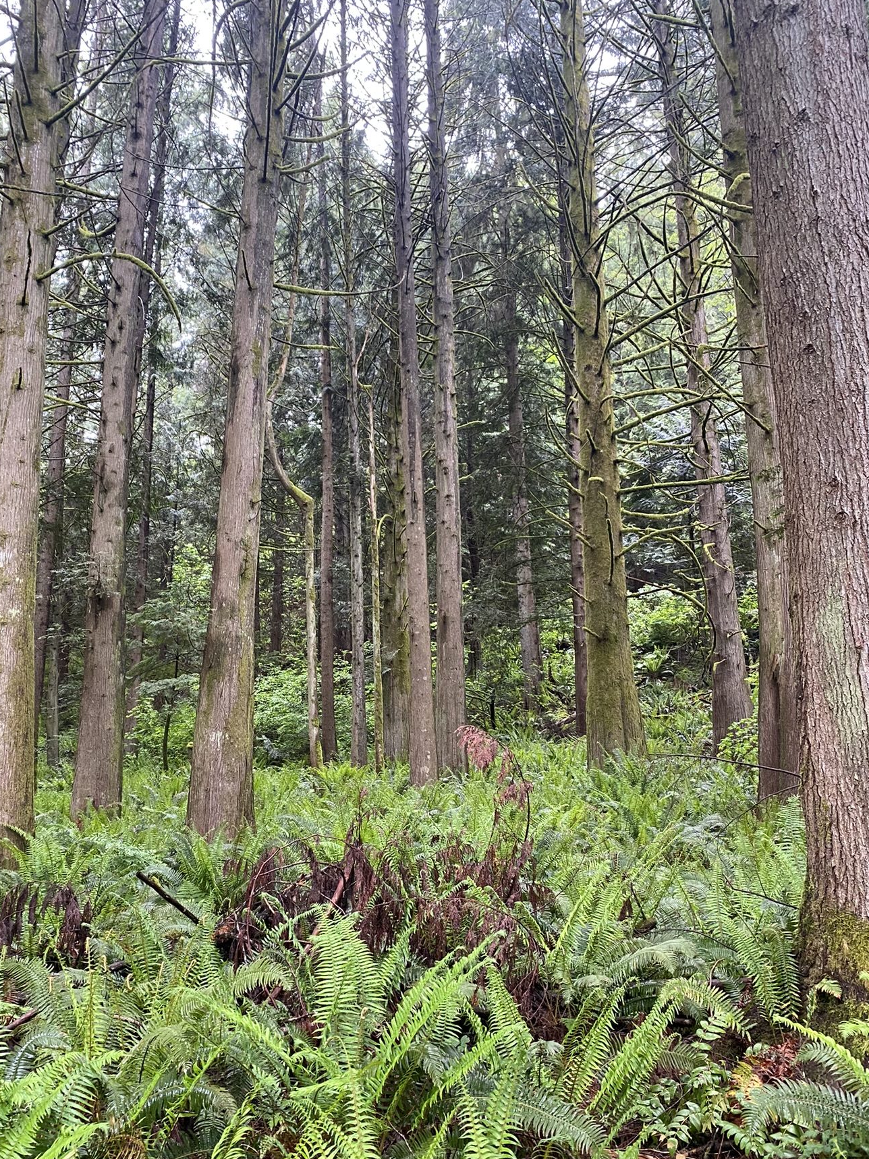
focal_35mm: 31
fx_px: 1038
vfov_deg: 58.1
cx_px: 360
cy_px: 665
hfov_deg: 45.3
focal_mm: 4.25
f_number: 1.8
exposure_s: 1/91
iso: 125
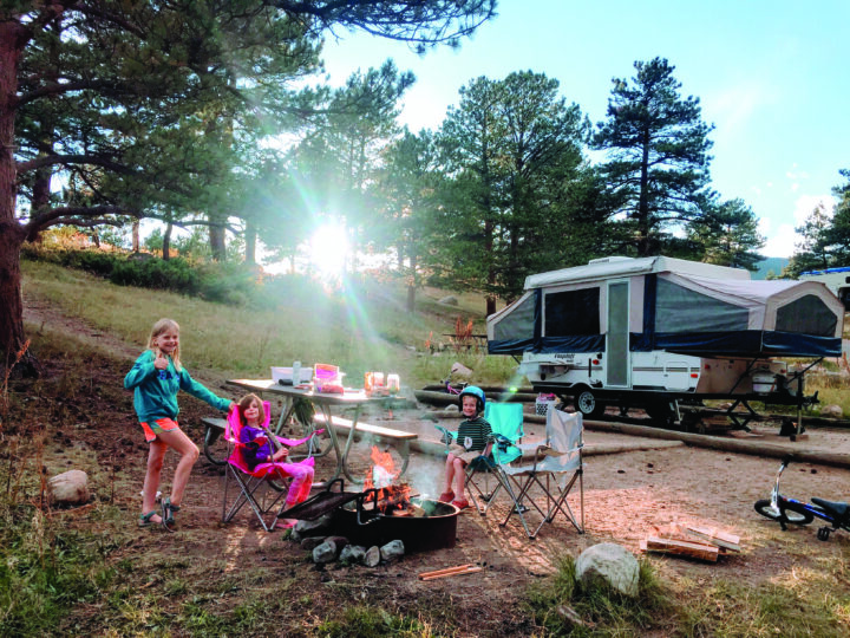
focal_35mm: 29
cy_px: 319
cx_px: 425
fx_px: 712
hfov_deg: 61.7
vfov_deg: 48.2
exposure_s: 1/648
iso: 32
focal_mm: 4.15
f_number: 2.2
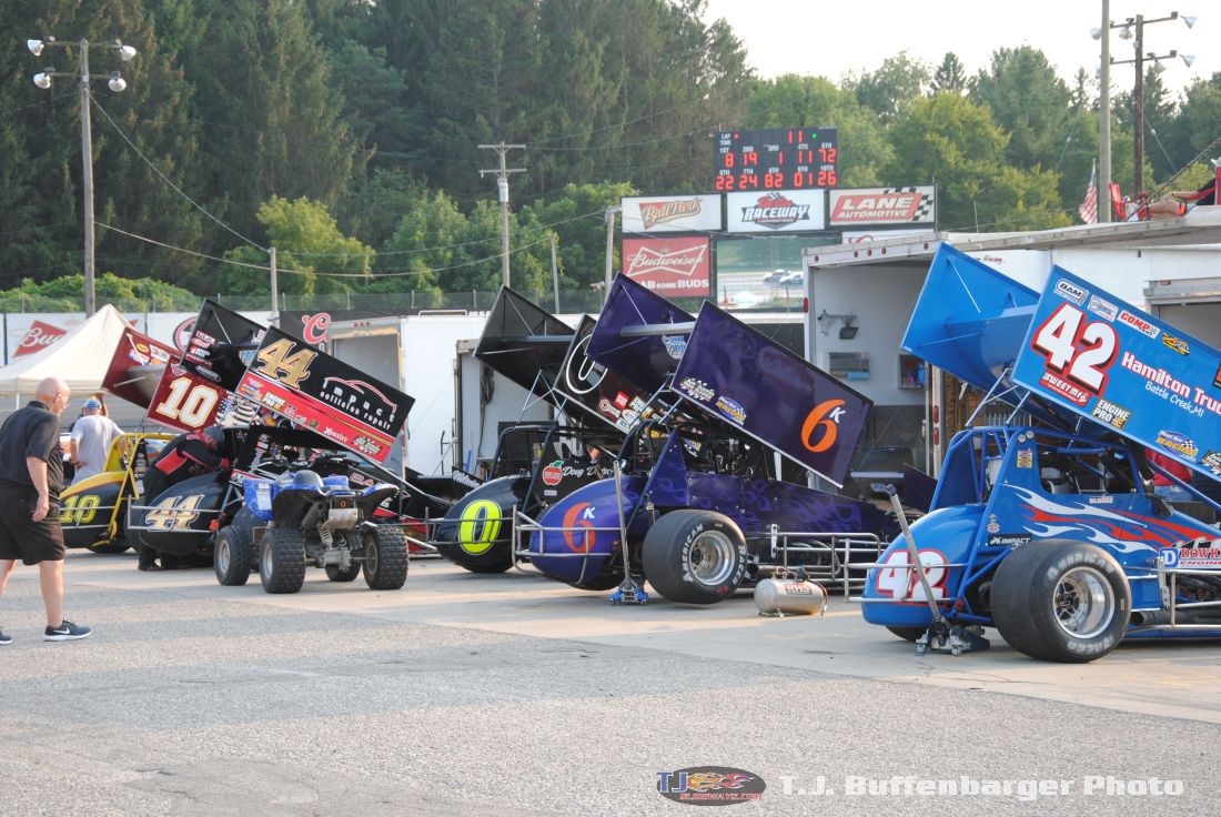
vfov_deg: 17.5
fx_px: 2648
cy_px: 408
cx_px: 610
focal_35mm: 78
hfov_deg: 26.0
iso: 180
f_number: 5.6
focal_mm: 52
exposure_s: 1/125
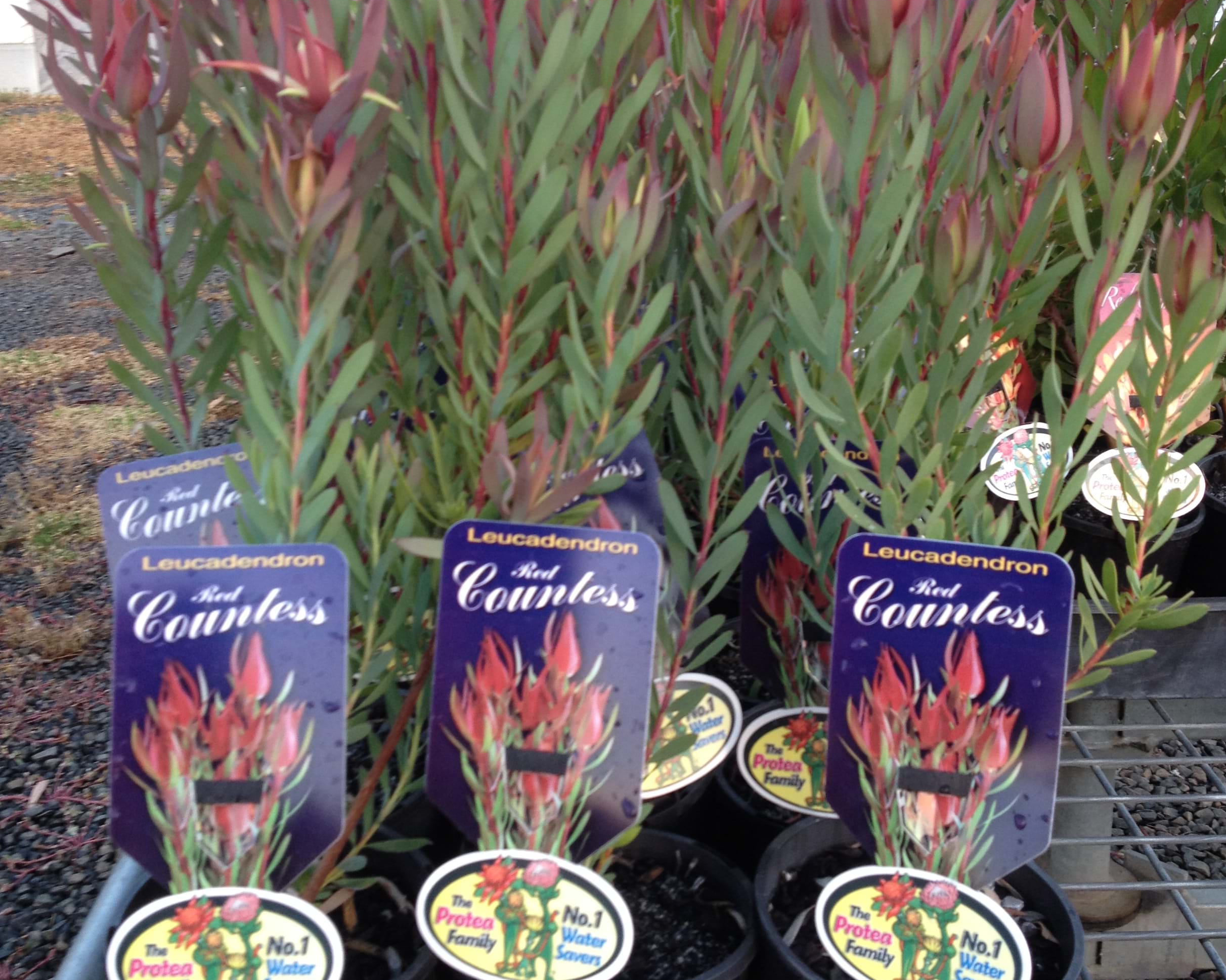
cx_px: 611
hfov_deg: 40.3
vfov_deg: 32.7
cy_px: 446
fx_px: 1669
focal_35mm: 46
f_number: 2.4
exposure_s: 1/30
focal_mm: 4.28
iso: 64
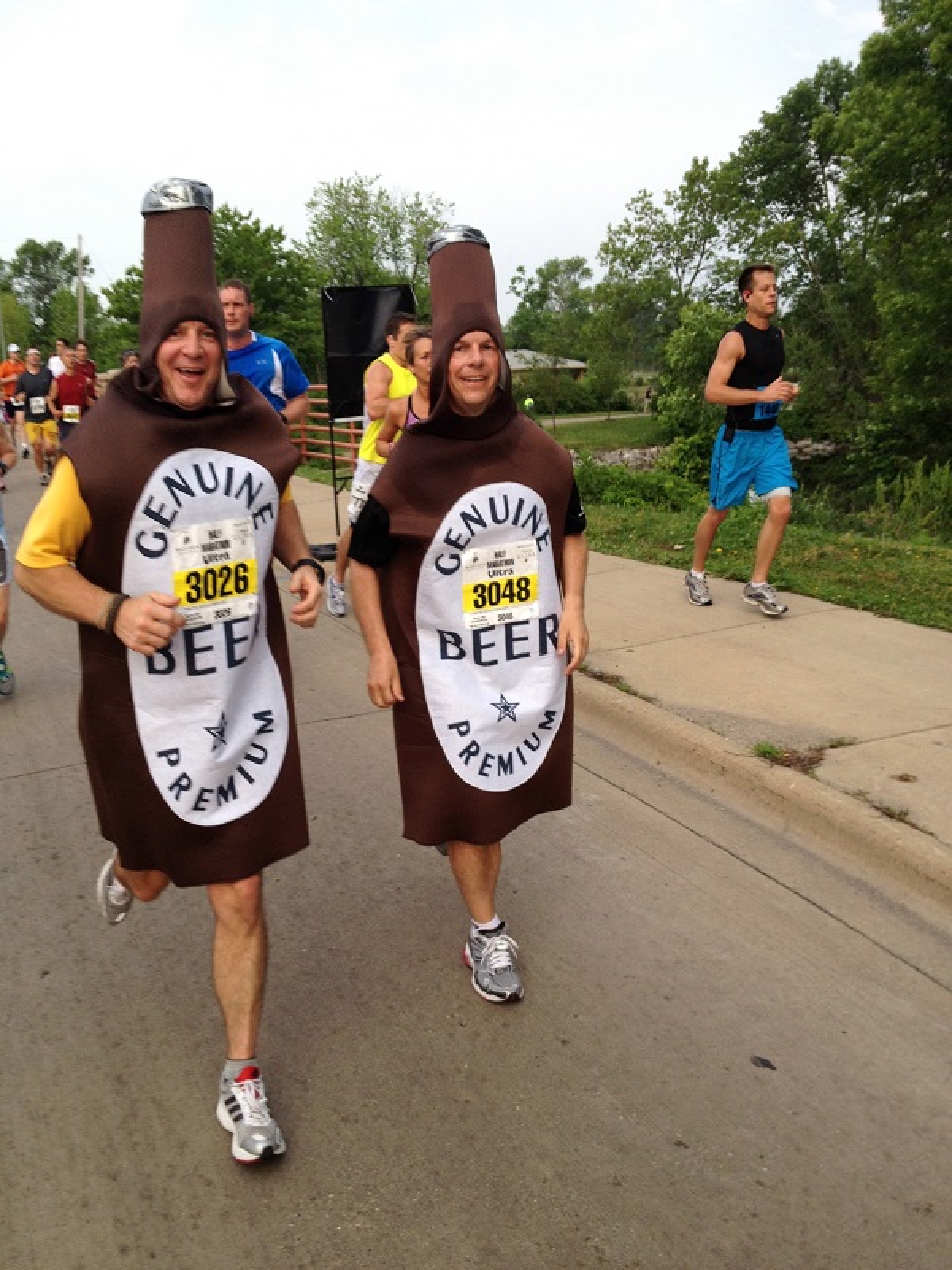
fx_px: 1283
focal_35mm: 35
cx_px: 476
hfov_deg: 40.7
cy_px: 635
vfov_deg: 52.6
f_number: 2.4
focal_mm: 4.28
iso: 64
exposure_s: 1/690
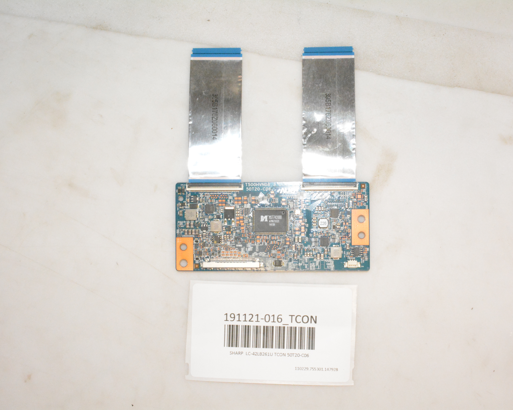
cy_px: 205
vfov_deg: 35.2
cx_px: 288
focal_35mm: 43
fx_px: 646
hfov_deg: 43.2
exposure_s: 1/100
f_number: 25
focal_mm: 25
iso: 6400
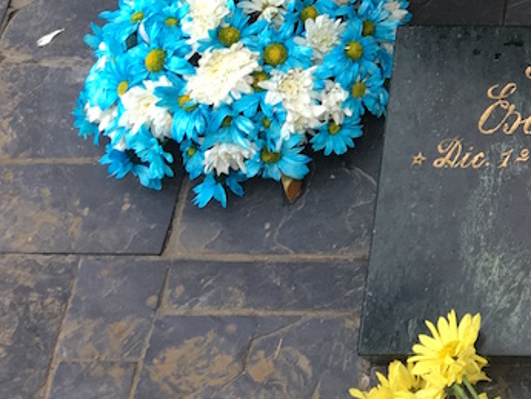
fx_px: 1320
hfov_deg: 20.7
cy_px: -92
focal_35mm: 86
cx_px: 694
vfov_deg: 16.4
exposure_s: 1/40
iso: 25
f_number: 2.2
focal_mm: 4.15
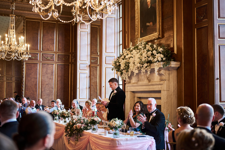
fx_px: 312
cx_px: 112
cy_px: 75
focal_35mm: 50
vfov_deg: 27.0
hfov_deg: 39.6
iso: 800
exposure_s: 1/320
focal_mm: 50
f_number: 1.8
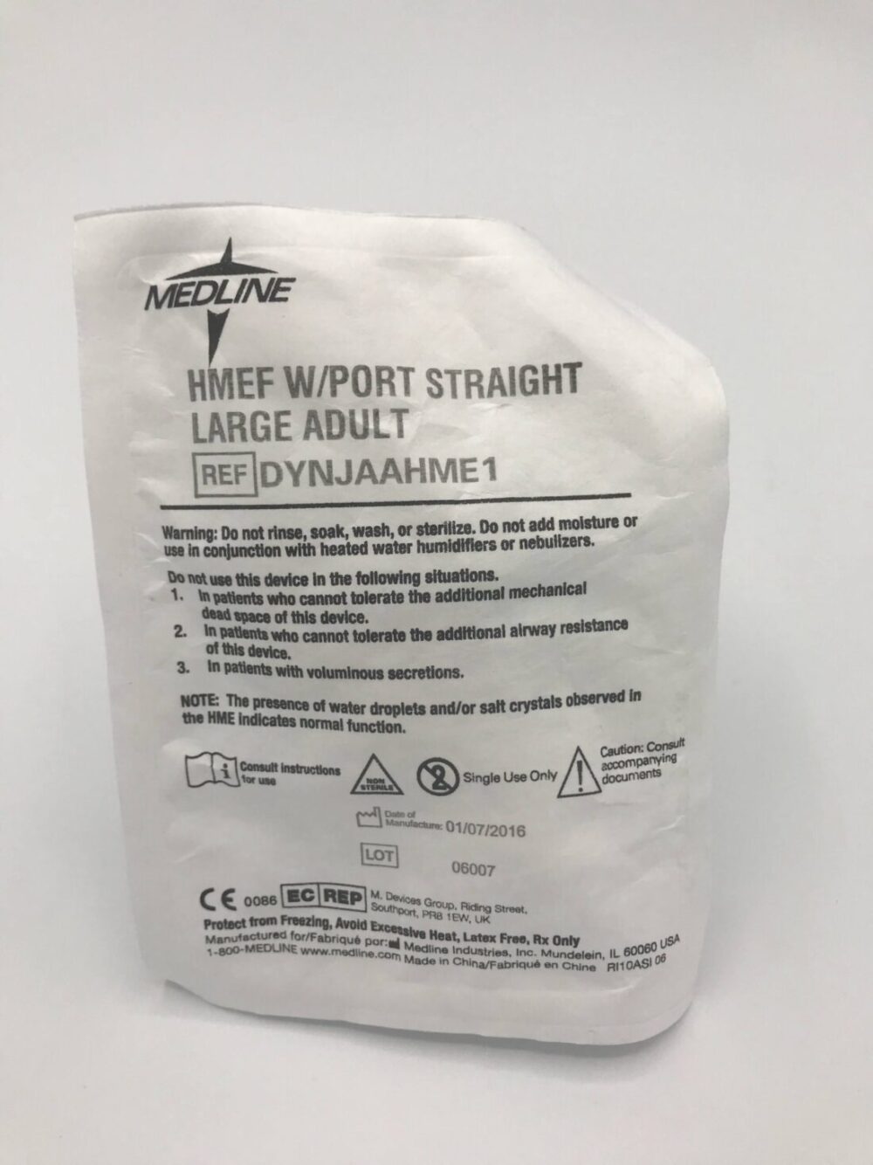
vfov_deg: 63.5
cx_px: 436
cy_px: 582
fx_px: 942
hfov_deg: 49.7
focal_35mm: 28
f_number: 1.8
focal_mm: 3.99
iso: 20
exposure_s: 1/352
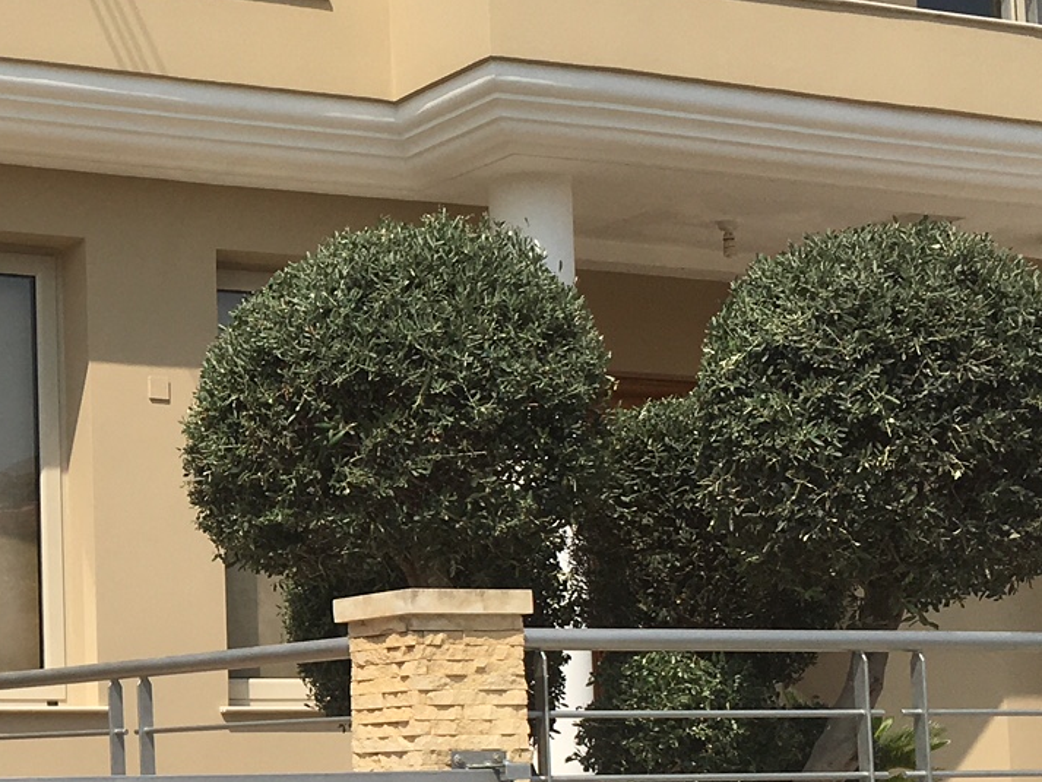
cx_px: -86
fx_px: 2469
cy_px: 550
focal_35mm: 82
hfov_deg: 22.6
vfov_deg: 17.9
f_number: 2.2
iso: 25
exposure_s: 1/3077
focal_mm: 4.15
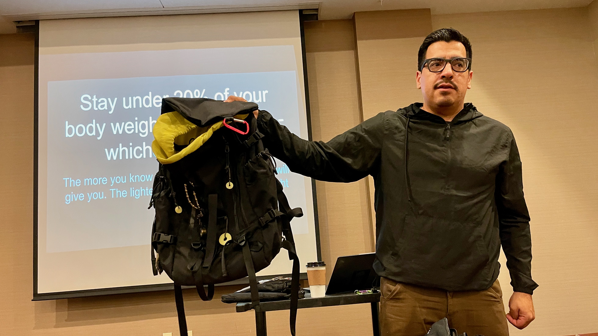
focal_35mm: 29
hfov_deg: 66.1
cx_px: 302
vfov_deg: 40.1
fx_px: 460
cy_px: 186
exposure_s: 1/34
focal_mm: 5.1
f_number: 1.6
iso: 640
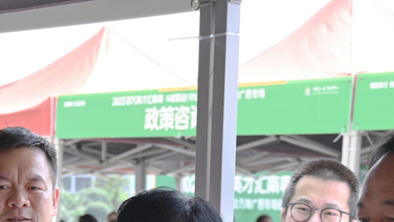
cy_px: 358
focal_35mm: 106
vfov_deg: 10.9
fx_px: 1108
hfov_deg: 20.2
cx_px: 190
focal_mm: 34
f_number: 4
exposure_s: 1/250
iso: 125
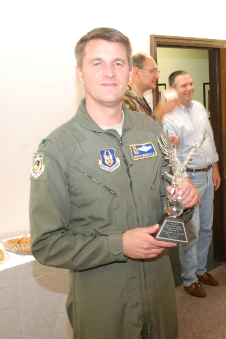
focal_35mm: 36
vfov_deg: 53.1
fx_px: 339
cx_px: 113
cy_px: 170
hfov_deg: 36.9
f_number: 10
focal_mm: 24
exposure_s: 1/10
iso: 800
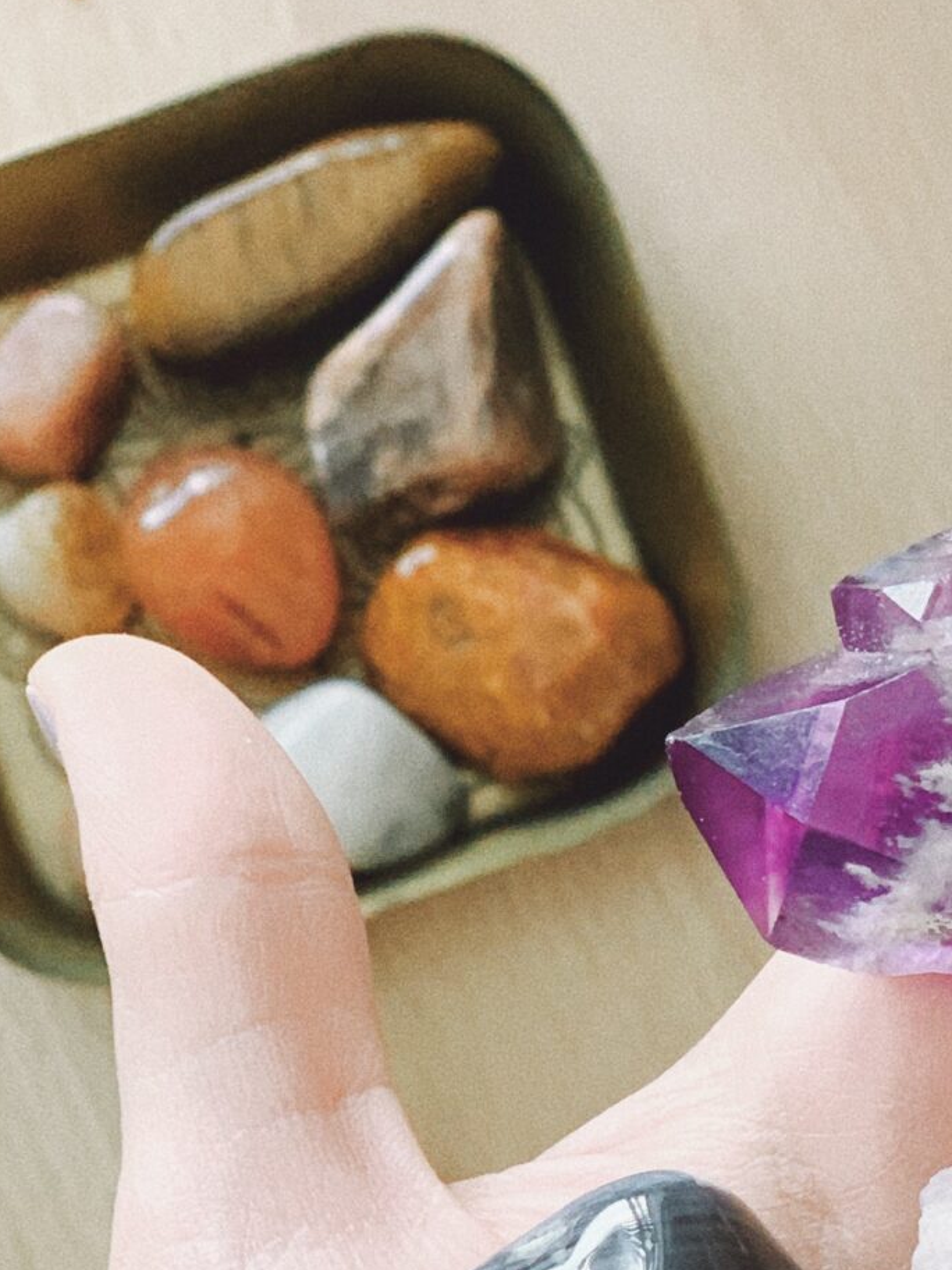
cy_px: 1253
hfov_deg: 10.0
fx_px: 5354
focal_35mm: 146
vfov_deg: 13.3
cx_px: 1132
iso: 125
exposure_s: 1/60
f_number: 2.4
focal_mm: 6
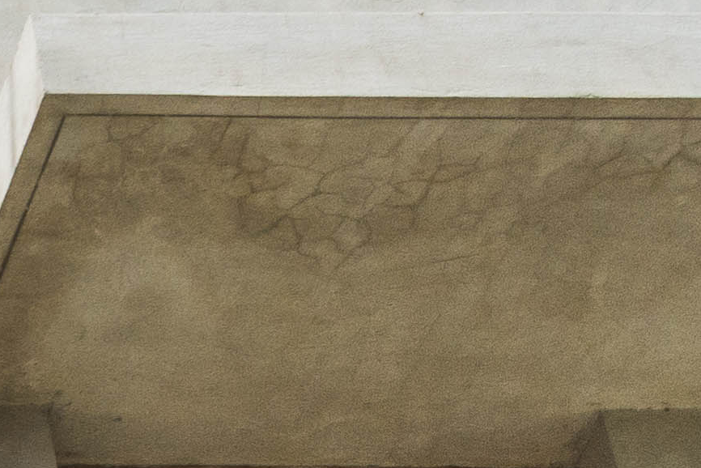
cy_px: 1157
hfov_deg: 9.4
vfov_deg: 6.9
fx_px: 3642
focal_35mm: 187
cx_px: -1143
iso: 200
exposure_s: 1/400
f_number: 13
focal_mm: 18
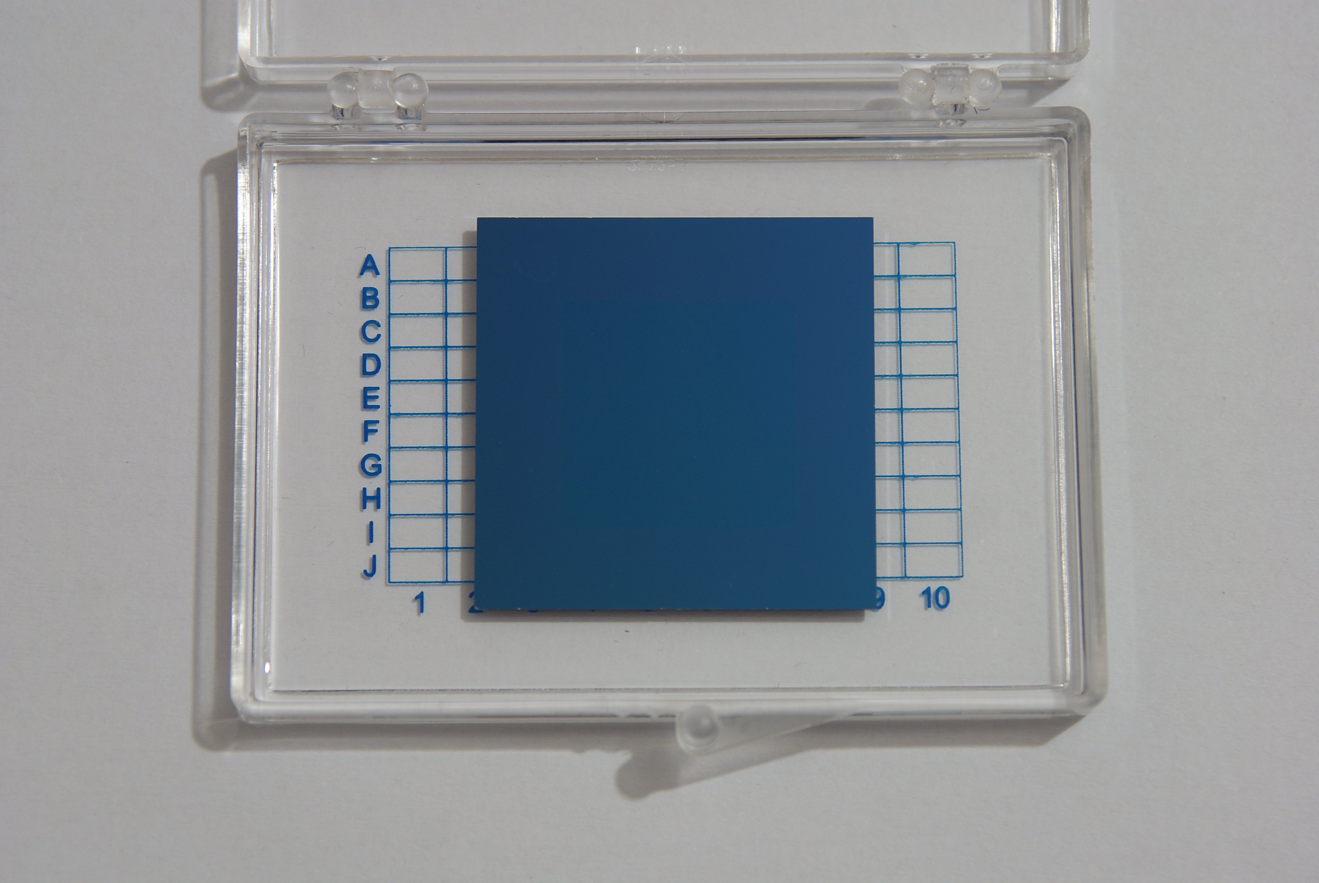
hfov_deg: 13.0
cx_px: 660
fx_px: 5778
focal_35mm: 158
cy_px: 442
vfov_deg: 8.7
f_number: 5.6
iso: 100
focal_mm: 105
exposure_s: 1/2.5
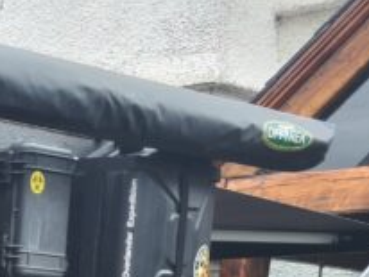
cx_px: -521
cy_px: 508
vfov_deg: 10.8
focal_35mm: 129
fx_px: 1377
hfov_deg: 12.2
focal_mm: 5.4
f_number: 1.8
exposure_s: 1/479
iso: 50
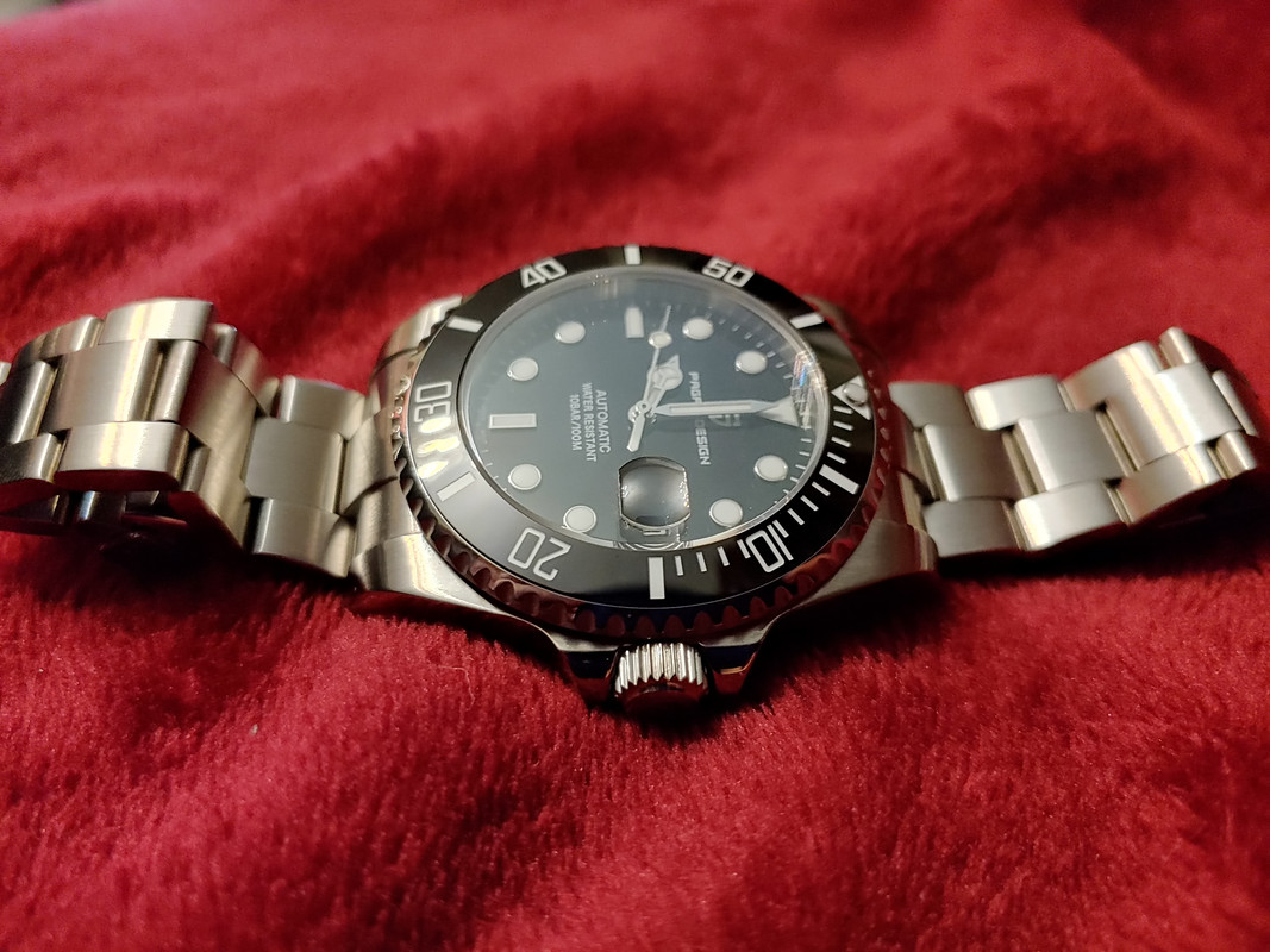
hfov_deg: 69.4
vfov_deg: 54.9
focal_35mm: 25
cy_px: 476
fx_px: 917
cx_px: 635
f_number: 1.5
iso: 950
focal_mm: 4.23
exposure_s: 1/17
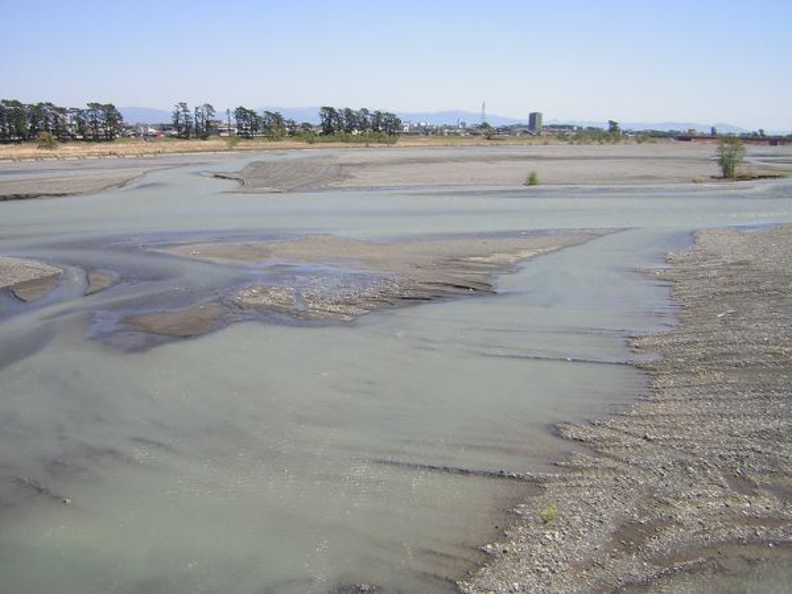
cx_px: 396
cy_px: 297
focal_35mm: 36
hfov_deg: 51.4
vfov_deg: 39.7
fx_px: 824
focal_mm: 4.7
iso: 50
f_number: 5.2
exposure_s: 1/340
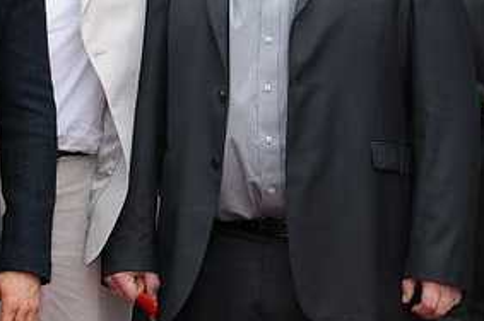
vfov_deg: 5.8
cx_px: 15
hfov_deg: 8.8
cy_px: -3
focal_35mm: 234
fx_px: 3142
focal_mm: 92
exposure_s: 1/320
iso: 500
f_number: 8
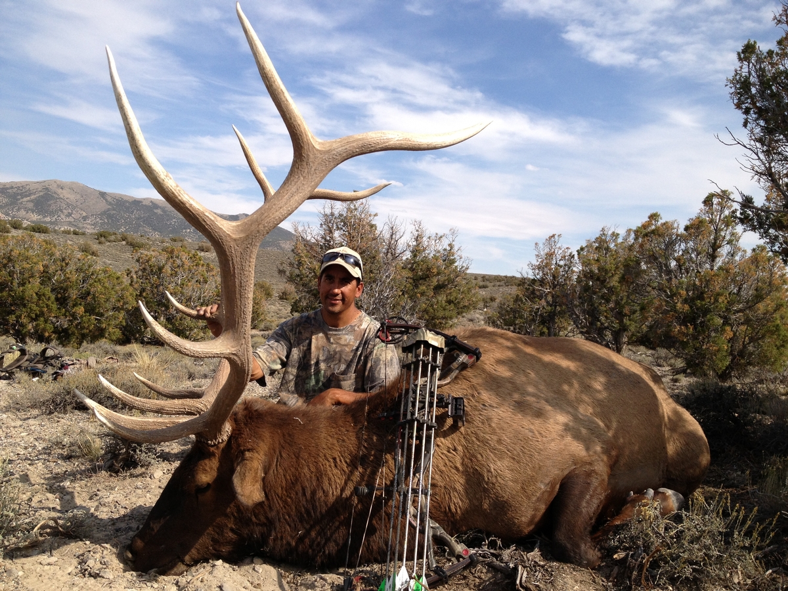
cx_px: 394
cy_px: 296
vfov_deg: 40.7
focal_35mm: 35
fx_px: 797
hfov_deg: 52.6
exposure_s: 1/1623
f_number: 2.4
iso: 50
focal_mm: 4.28
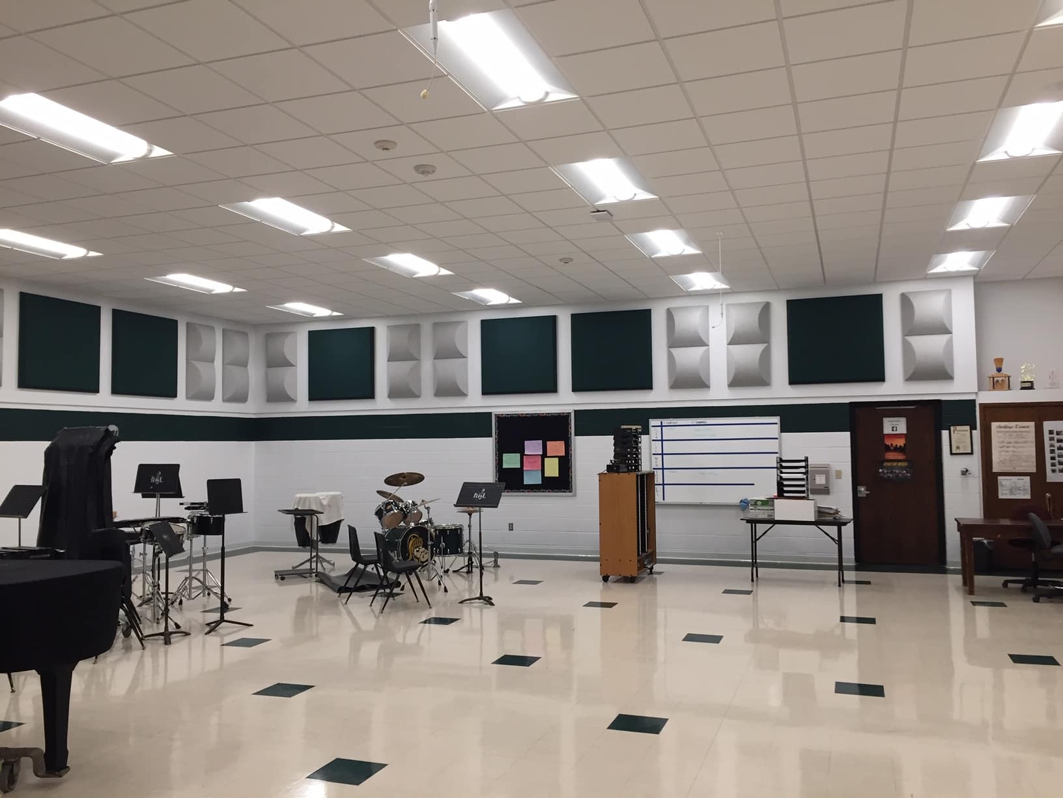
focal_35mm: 29
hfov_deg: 61.7
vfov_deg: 48.2
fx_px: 891
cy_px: 399
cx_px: 532
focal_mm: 4.15
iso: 40
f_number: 2.2
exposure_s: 1/30
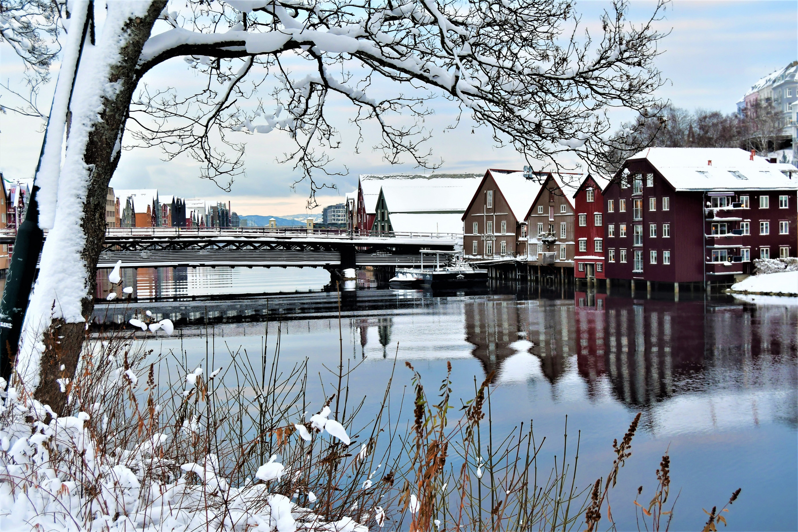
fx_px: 1263
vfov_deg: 23.8
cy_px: 266
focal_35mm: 57
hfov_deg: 35.1
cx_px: 399
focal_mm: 38
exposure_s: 1/80
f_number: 8
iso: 400
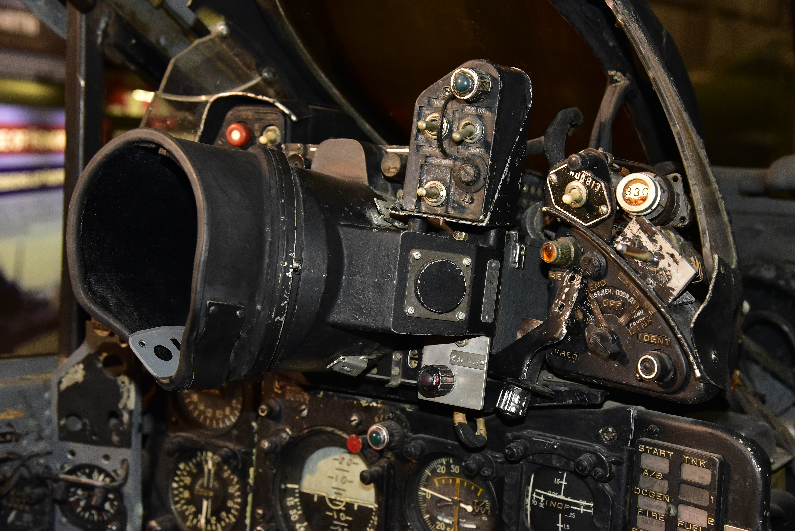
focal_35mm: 55
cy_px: 266
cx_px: 398
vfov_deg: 24.6
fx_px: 1215
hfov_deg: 36.2
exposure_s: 1/50
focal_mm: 55
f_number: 6.3
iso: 3200
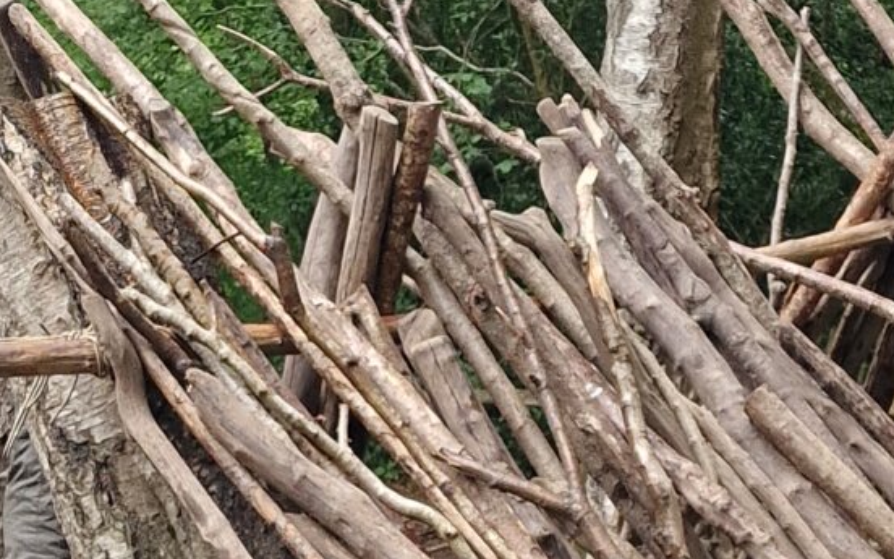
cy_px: 693
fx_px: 2753
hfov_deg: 18.4
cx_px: 531
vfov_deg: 11.3
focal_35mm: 113
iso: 160
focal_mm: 6.4
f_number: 1.8
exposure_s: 1/180
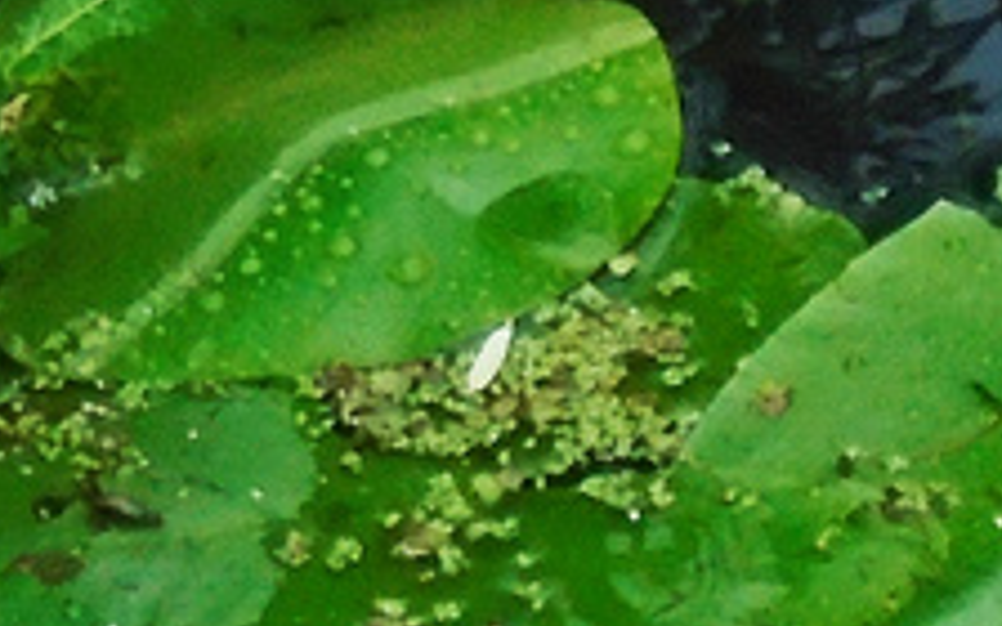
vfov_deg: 1.5
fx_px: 24140
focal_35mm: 884
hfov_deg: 2.4
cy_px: 353
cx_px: 295
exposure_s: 1/125
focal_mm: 23
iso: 200
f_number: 6.4
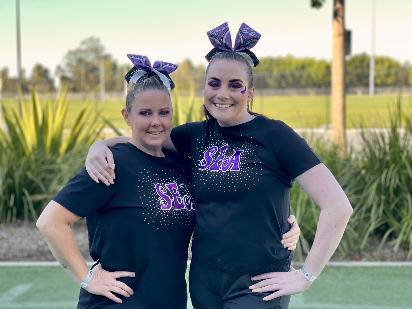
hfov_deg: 30.3
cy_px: 154
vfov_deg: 22.9
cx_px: 206
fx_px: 762
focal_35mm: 64
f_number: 2.2
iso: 32
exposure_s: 1/121
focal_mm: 7.5
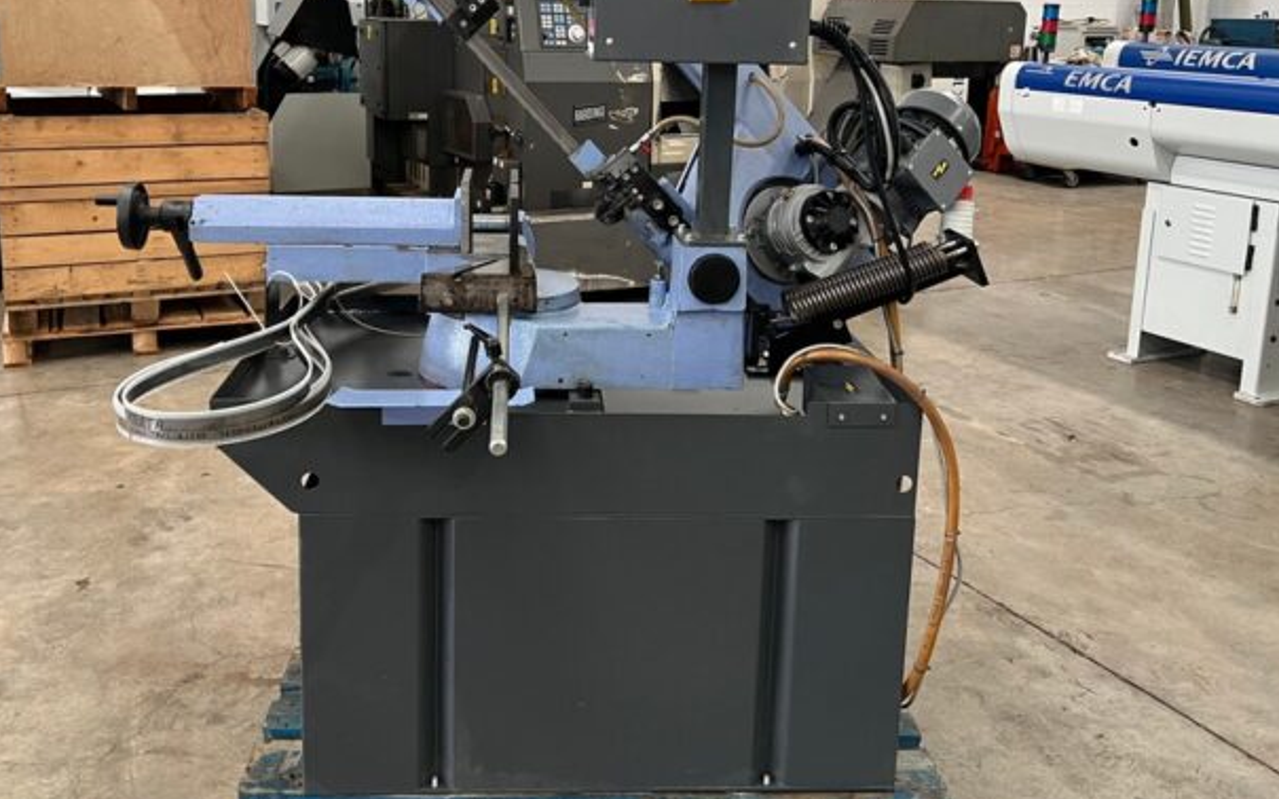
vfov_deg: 35.6
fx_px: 1220
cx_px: 556
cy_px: 222
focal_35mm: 35
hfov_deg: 55.2
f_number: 1.5
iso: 100
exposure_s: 1/50
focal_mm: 5.7
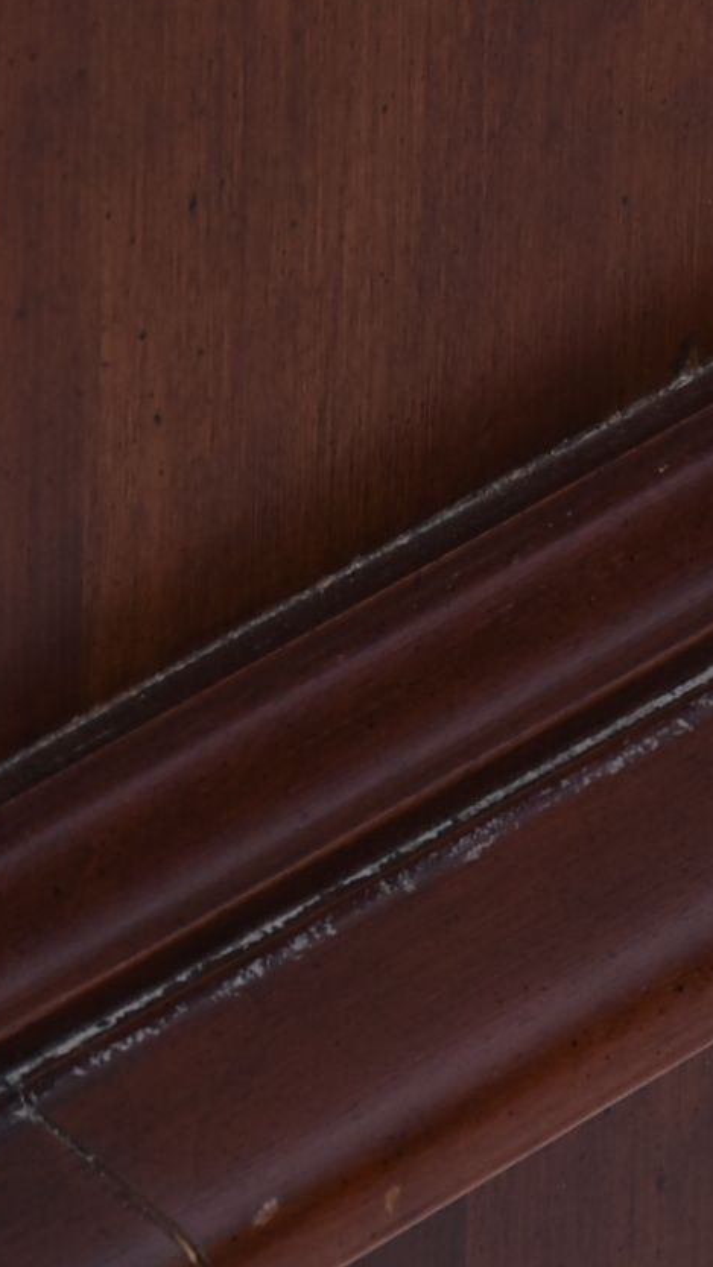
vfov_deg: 5.1
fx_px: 14216
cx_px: -783
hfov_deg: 2.9
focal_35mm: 423
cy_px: 1111
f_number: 10
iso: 200
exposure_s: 1/100
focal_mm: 75
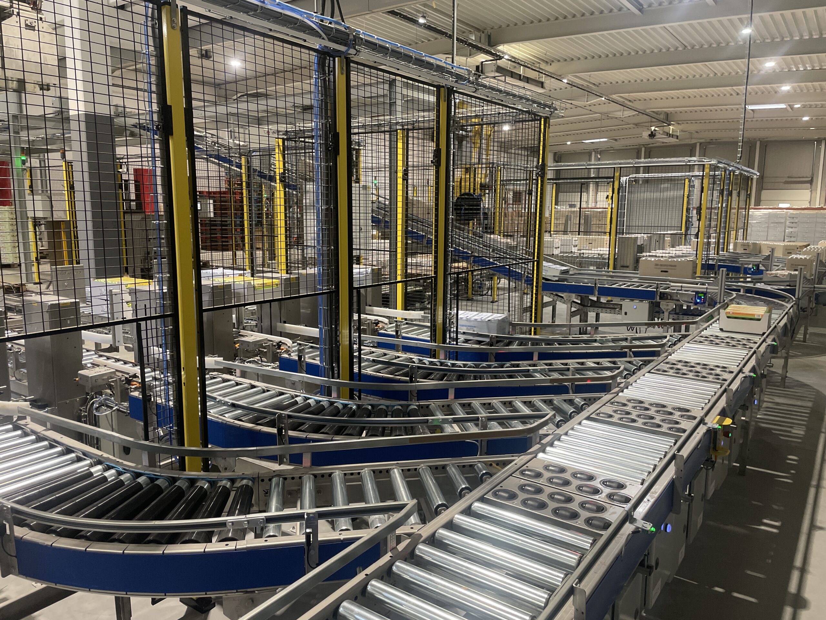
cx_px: 413
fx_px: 620
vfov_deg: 53.1
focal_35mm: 26
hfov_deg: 67.3
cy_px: 310
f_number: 1.6
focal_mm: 4.2
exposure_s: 1/50
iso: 200
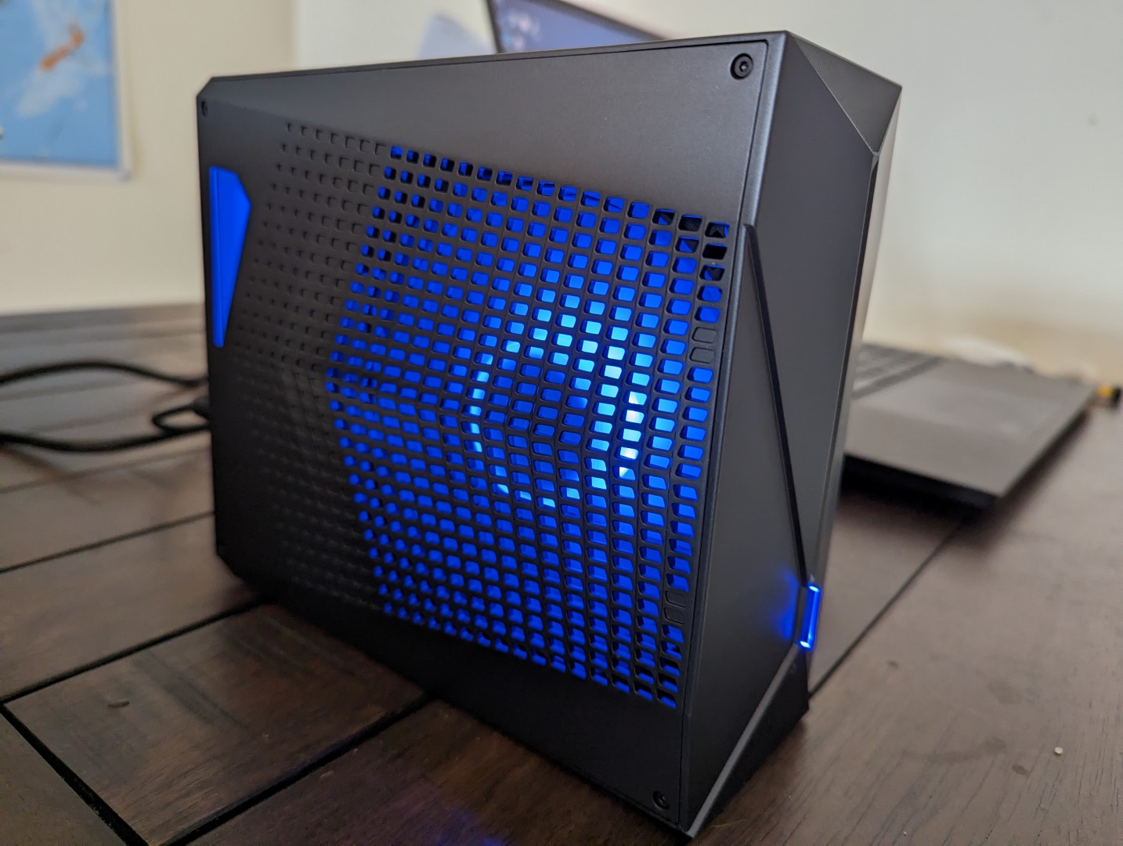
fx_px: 780
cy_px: 423
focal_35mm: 24
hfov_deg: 71.5
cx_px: 562
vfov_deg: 56.9
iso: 338
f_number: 1.85
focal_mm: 6.81
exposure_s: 1/114
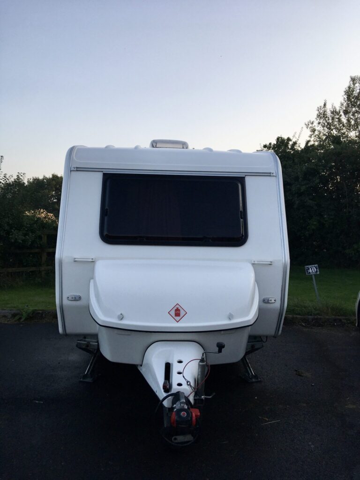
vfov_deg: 61.7
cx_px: 180
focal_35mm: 29
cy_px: 240
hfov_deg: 48.2
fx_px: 402
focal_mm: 4.15
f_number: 2.2
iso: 25
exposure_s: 1/557
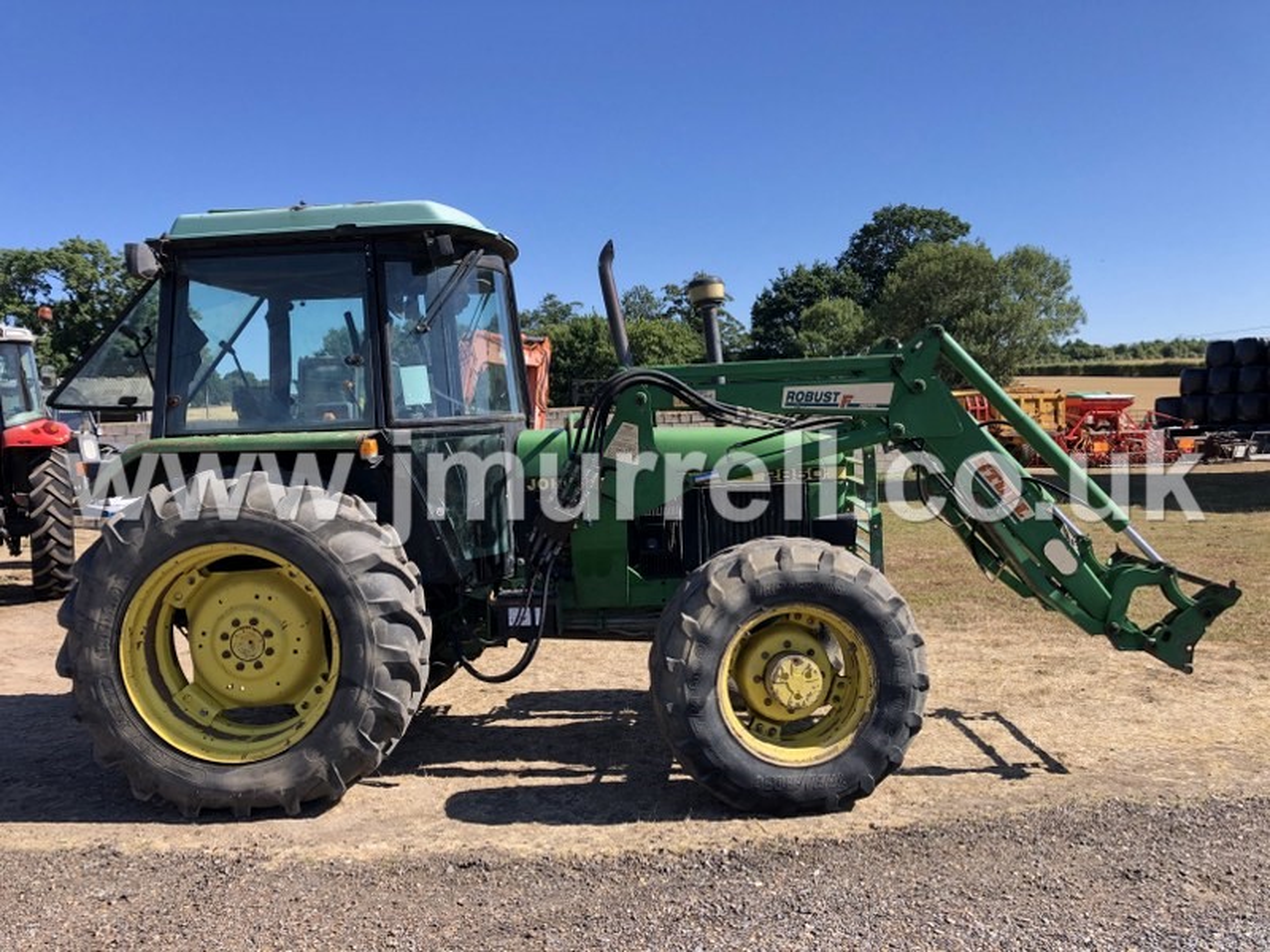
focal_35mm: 28
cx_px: 635
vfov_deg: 49.7
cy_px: 476
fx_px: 1027
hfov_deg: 63.4
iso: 20
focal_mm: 3.99
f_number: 1.8
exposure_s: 1/716
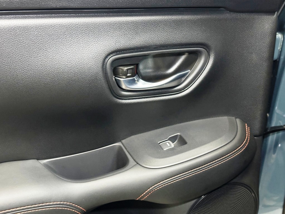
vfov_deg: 30.3
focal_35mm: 48
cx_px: 142
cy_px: 107
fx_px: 395
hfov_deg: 39.7
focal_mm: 6.86
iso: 640
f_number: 1.78
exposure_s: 1/24
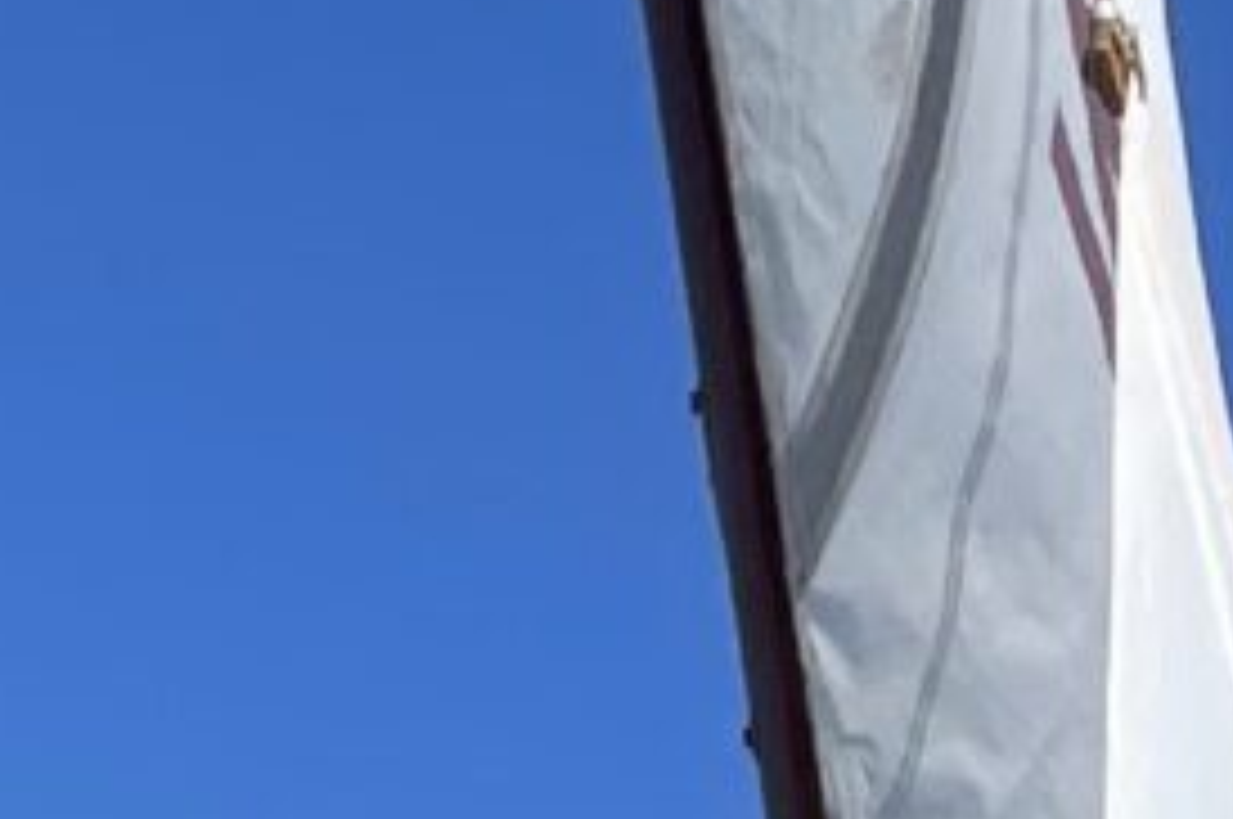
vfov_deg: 4.9
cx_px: 544
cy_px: 3168
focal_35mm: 253
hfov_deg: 8.1
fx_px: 8655
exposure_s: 1/6494
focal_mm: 4.2
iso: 32
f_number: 1.6
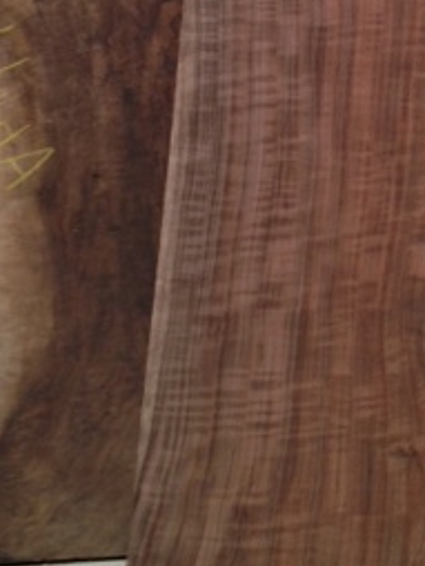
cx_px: 525
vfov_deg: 23.3
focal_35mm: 83
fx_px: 1356
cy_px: 131
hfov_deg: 16.9
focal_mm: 4.12
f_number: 2.4
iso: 64
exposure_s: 1/20
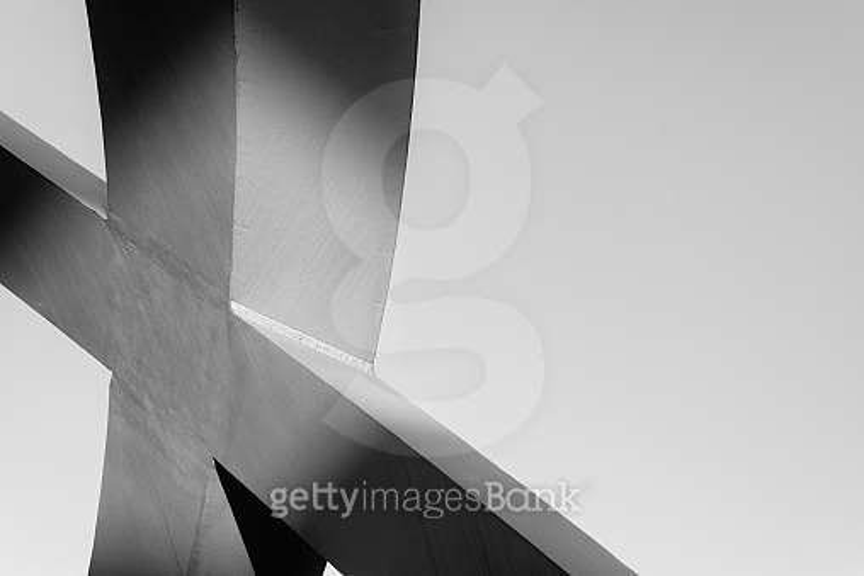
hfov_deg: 39.6
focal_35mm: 50
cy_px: 288
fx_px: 1200
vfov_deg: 27.0
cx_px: 432
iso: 250
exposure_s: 1/250
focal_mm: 50
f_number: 8
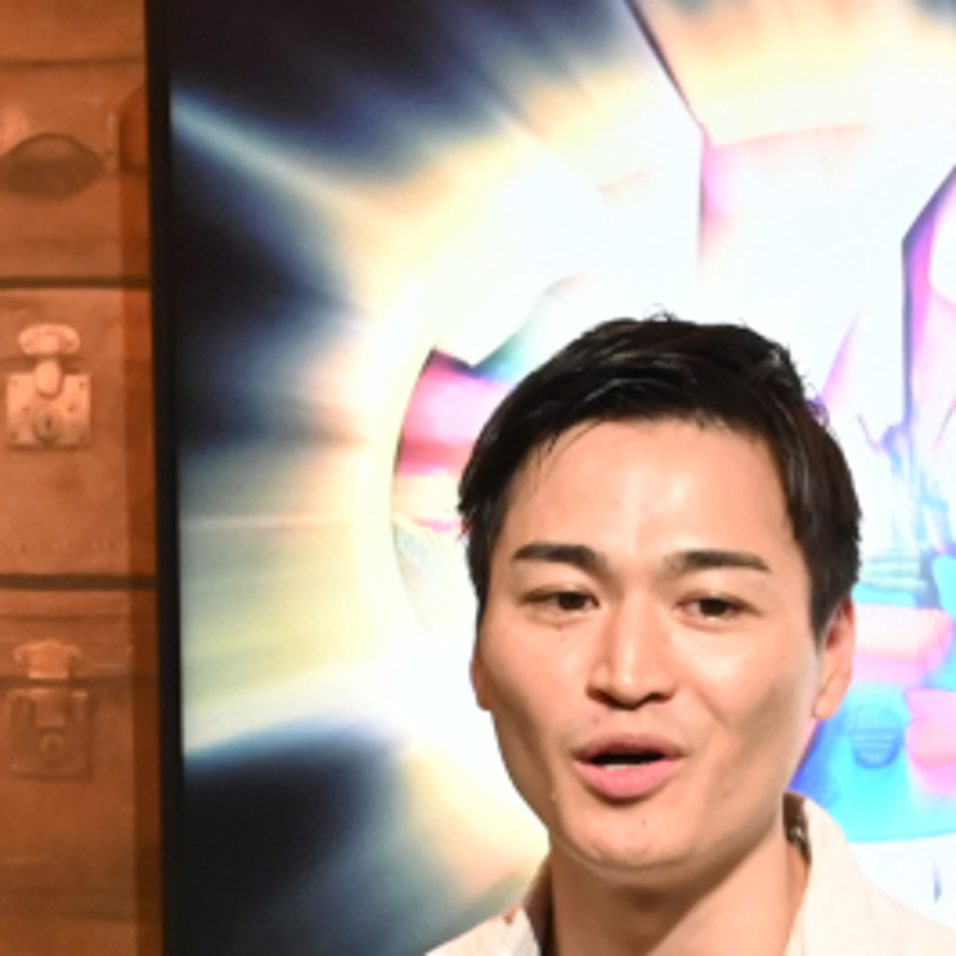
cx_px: 552
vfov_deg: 3.5
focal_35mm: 496
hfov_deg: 3.5
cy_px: 1255
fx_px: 15498
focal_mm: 86
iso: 3200
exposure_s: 1/125
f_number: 6.3
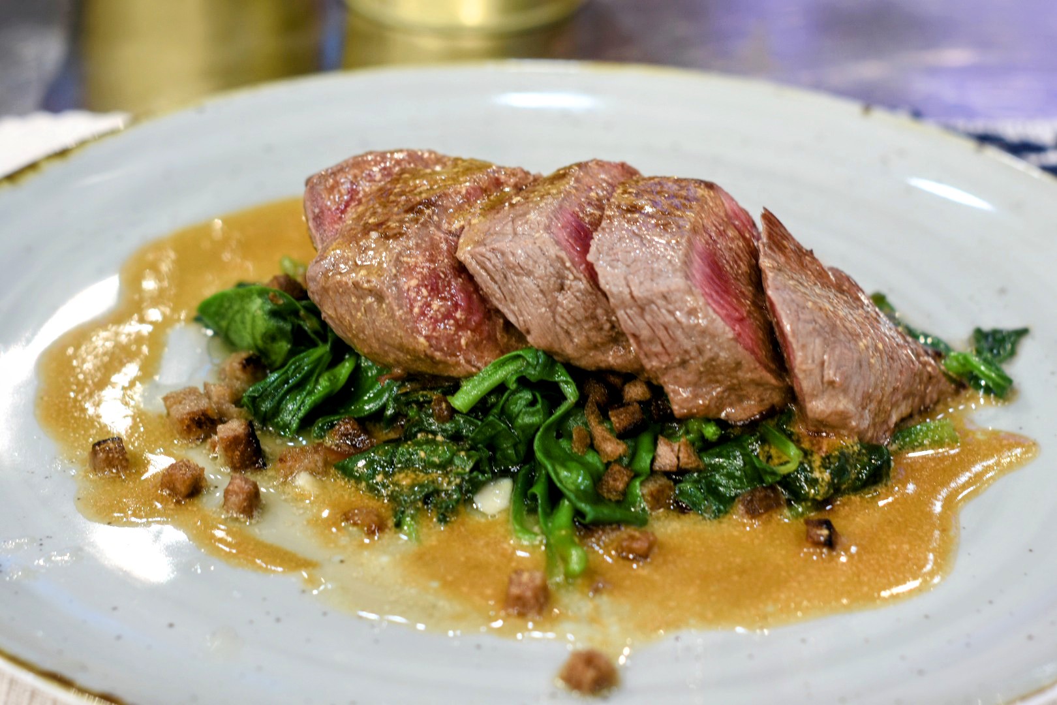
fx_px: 2202
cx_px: 528
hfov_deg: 27.0
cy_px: 352
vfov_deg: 18.2
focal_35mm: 75
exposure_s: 1/80
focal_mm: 50
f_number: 4.5
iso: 100
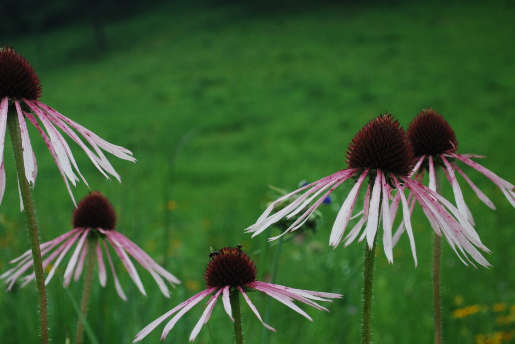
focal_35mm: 80
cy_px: 175
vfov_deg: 17.1
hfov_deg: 25.3
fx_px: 1146
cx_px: 229
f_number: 5.3
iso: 400
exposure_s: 1/640
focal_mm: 42
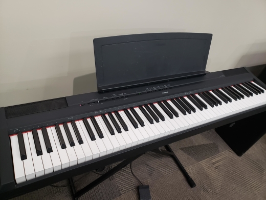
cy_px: 100
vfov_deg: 53.1
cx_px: 133
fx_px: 200
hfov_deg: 67.3
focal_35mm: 26
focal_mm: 4.3
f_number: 2.4
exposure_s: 1/40
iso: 250
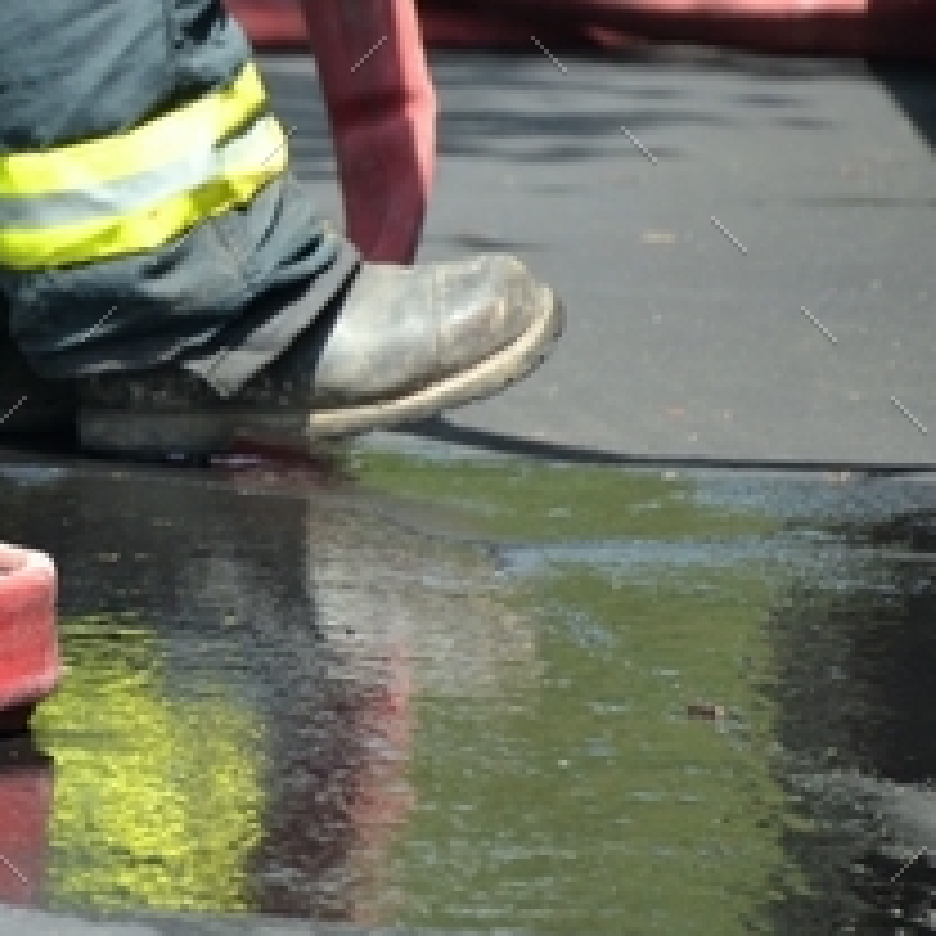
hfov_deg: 2.1
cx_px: -238
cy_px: 173
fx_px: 25391
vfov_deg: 2.1
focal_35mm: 830
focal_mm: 230
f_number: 6.3
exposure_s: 1/200
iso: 200
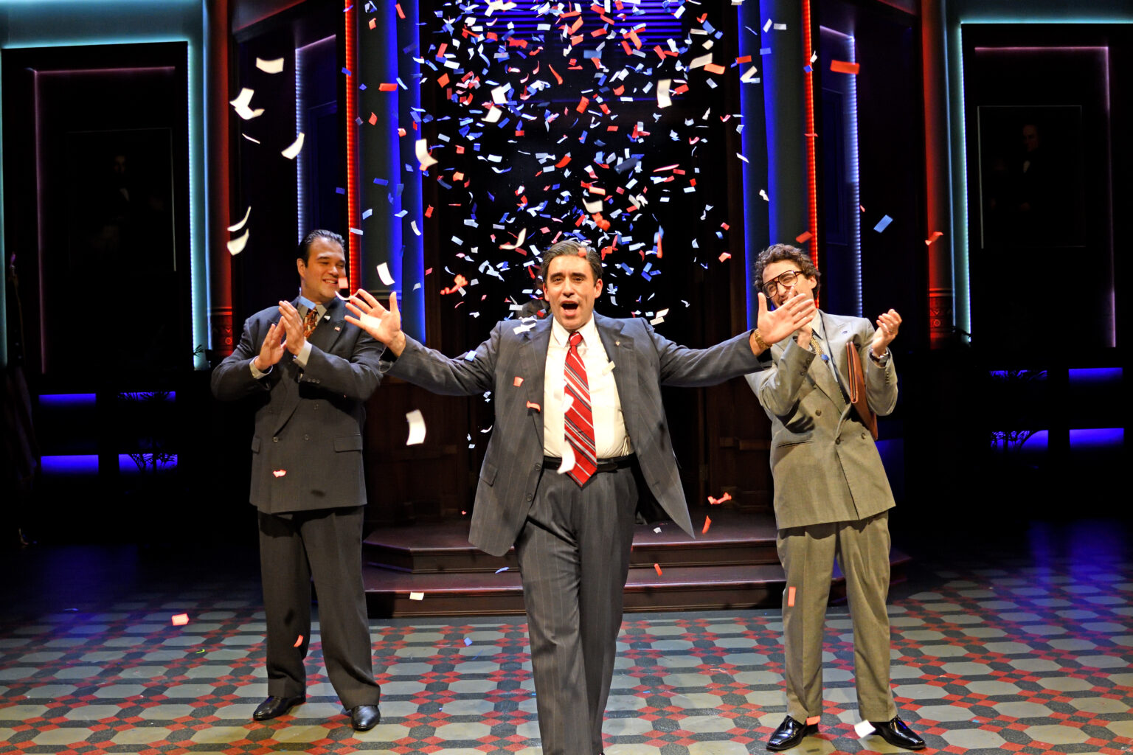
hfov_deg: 53.1
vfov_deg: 36.9
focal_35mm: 36
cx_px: 566
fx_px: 1133
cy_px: 378
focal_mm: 24
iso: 2000
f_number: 4
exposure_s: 1/250
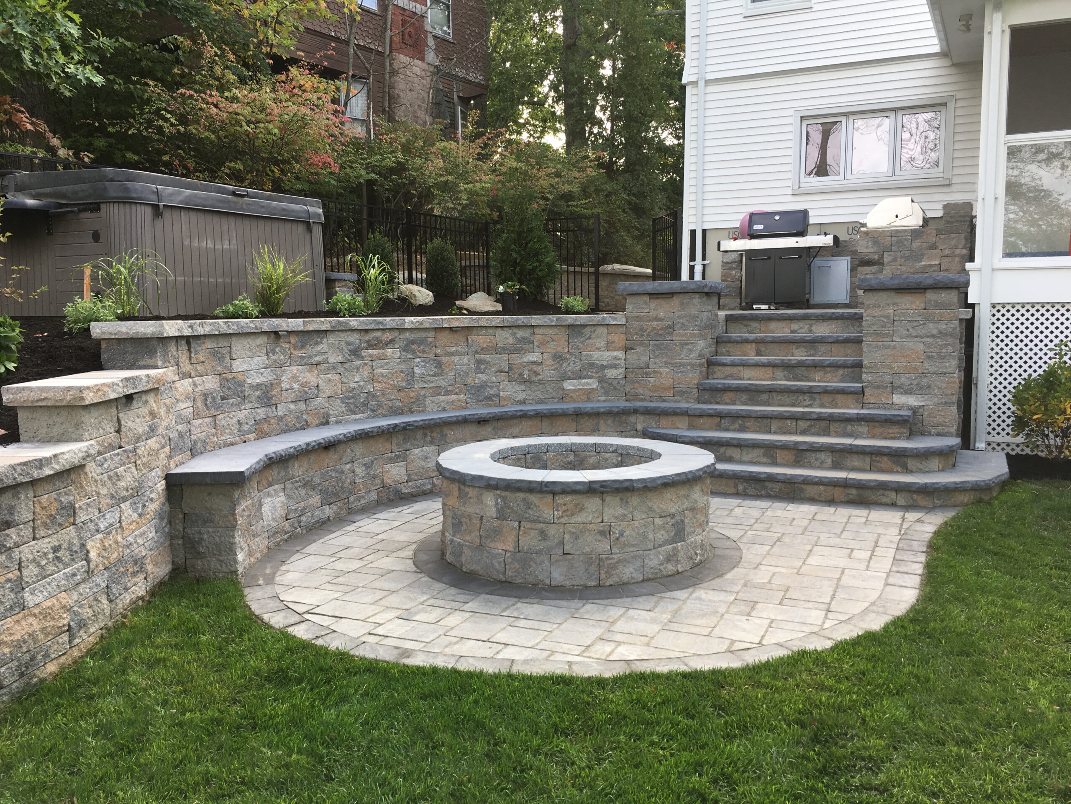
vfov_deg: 48.2
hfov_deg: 61.7
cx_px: 536
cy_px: 402
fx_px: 897
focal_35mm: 29
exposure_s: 1/180
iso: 25
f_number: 2.2
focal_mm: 4.15
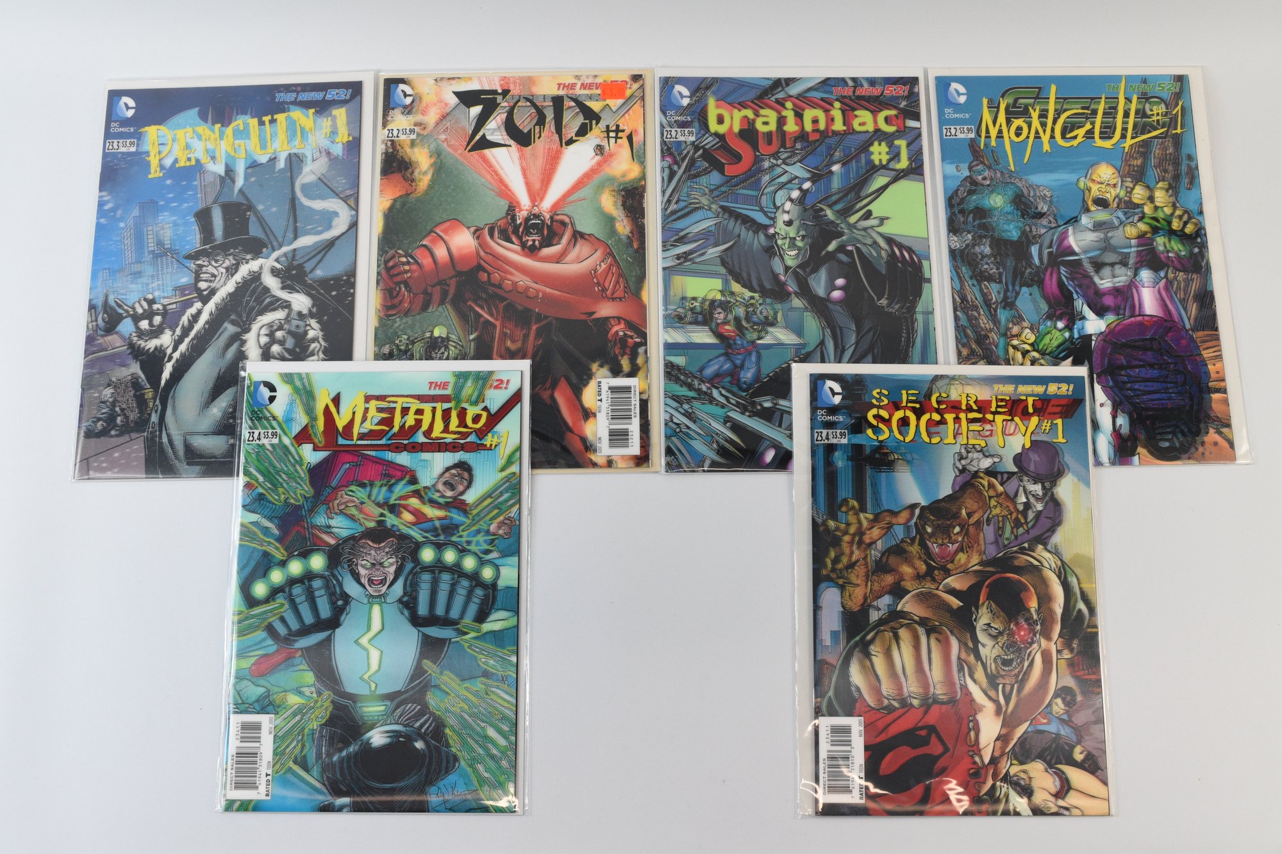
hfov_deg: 55.1
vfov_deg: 38.4
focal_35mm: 34
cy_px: 427
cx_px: 641
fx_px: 1228
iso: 1000
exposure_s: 1/250
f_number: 8
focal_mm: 23
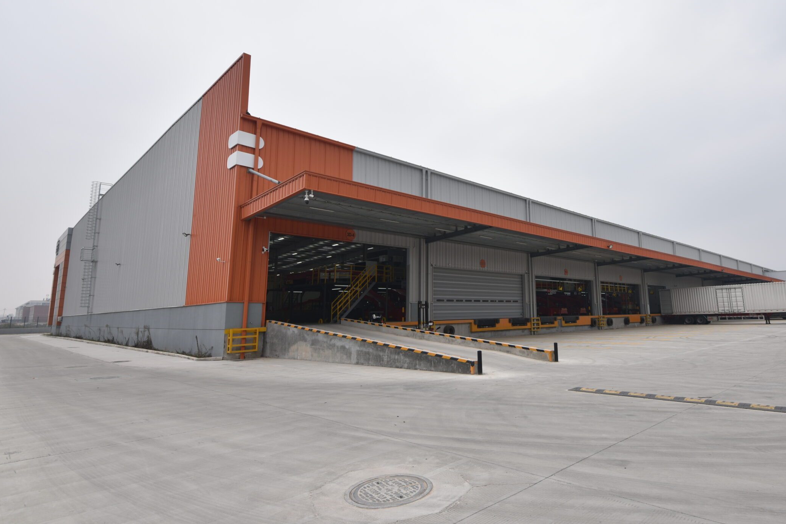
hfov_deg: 80.1
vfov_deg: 59.4
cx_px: 476
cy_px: 242
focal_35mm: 21
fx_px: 459
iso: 100
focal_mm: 17
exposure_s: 1/200
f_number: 8
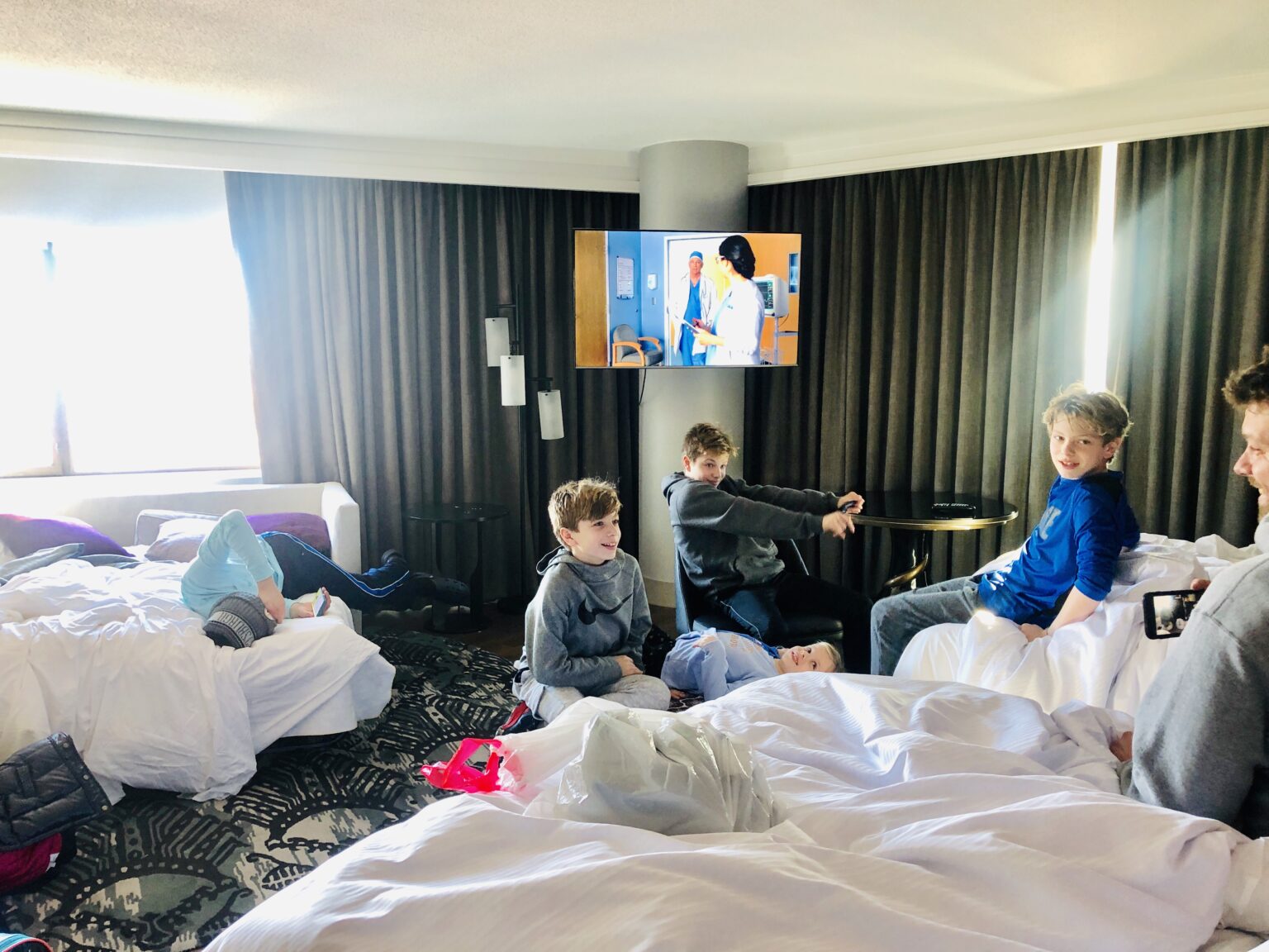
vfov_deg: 49.7
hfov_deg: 63.4
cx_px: 634
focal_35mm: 28
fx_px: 1026
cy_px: 476
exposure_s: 1/20
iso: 40
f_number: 1.8
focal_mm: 3.99
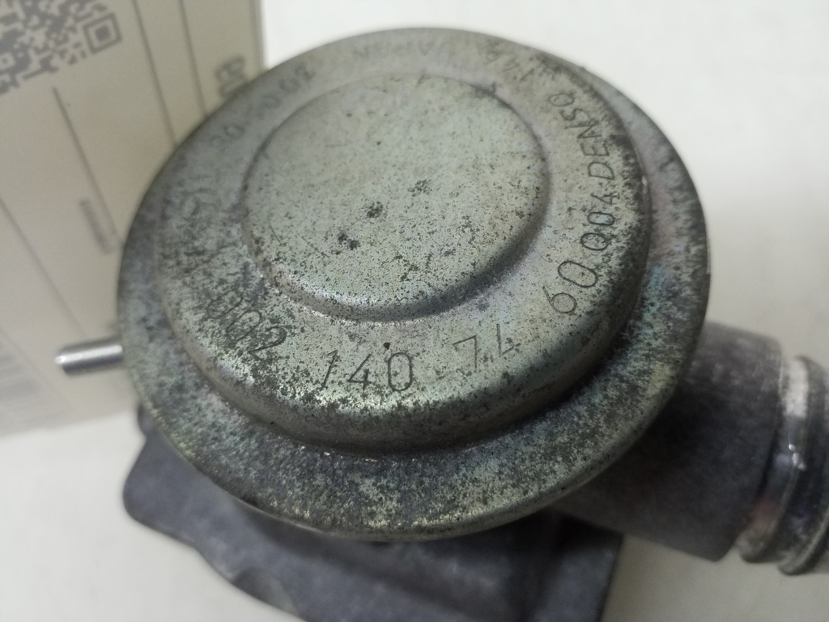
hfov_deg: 65.3
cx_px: 414
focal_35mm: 27
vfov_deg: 51.4
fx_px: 647
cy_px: 311
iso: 200
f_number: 1.9
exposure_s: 1/50
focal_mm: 3.6
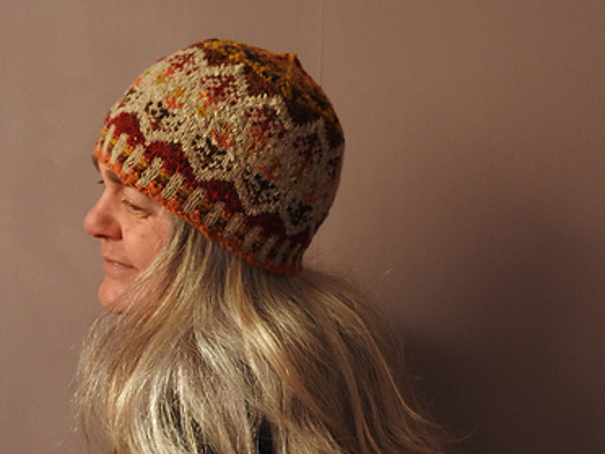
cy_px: 273
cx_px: 319
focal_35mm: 47
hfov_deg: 40.4
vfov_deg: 30.8
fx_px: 821
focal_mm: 6.3
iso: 280
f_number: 3.8
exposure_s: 1/30
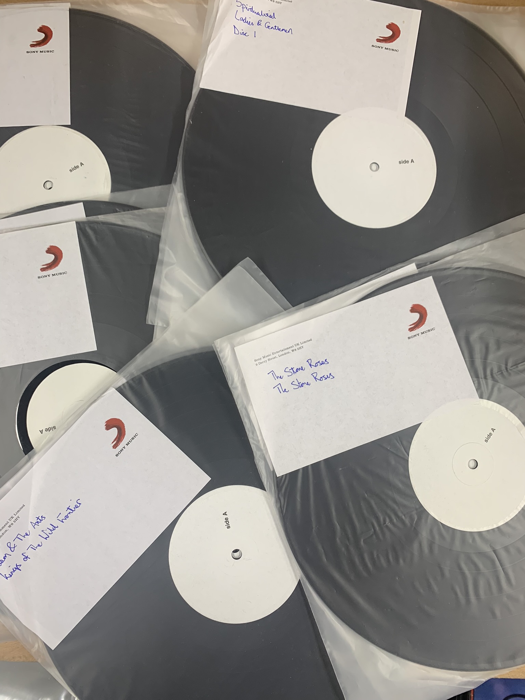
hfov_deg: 53.1
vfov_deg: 67.3
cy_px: 350
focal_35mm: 26
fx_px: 526
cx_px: 262
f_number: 1.8
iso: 50
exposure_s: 1/100
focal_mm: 4.25
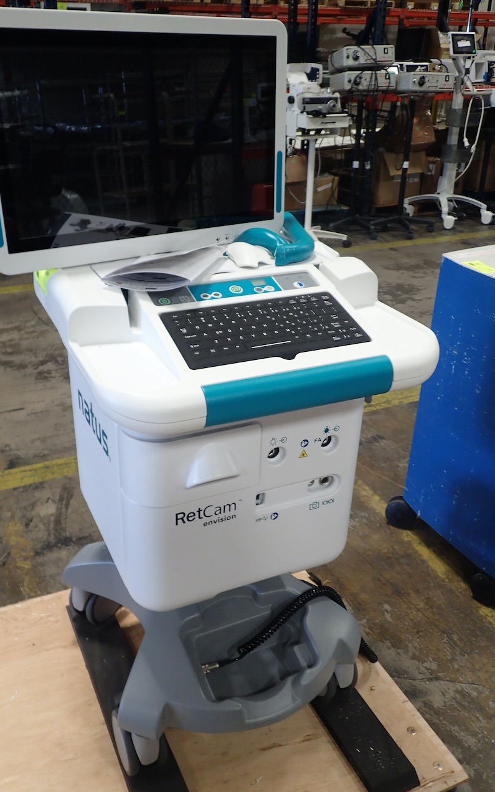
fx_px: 691
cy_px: 398
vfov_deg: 59.7
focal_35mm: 32
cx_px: 216
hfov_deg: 39.4
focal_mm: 5.5
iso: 250
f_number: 2.3
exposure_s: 1/30
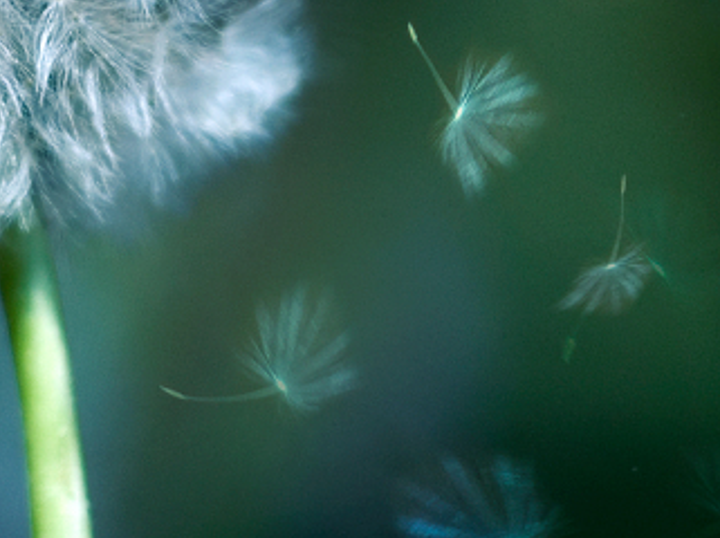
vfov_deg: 7.7
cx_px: -87
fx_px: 3968
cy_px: 106
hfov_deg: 10.2
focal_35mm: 191
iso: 200
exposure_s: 1/4000
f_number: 2.8
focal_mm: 50
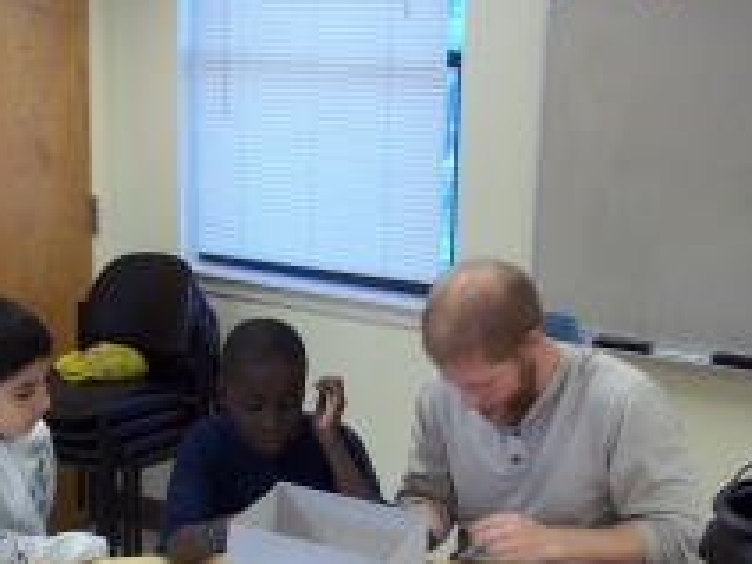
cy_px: 380
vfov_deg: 21.5
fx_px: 1477
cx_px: 291
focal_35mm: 68
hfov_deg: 28.5
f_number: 3.1
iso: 160
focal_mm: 6.5
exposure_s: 1/25
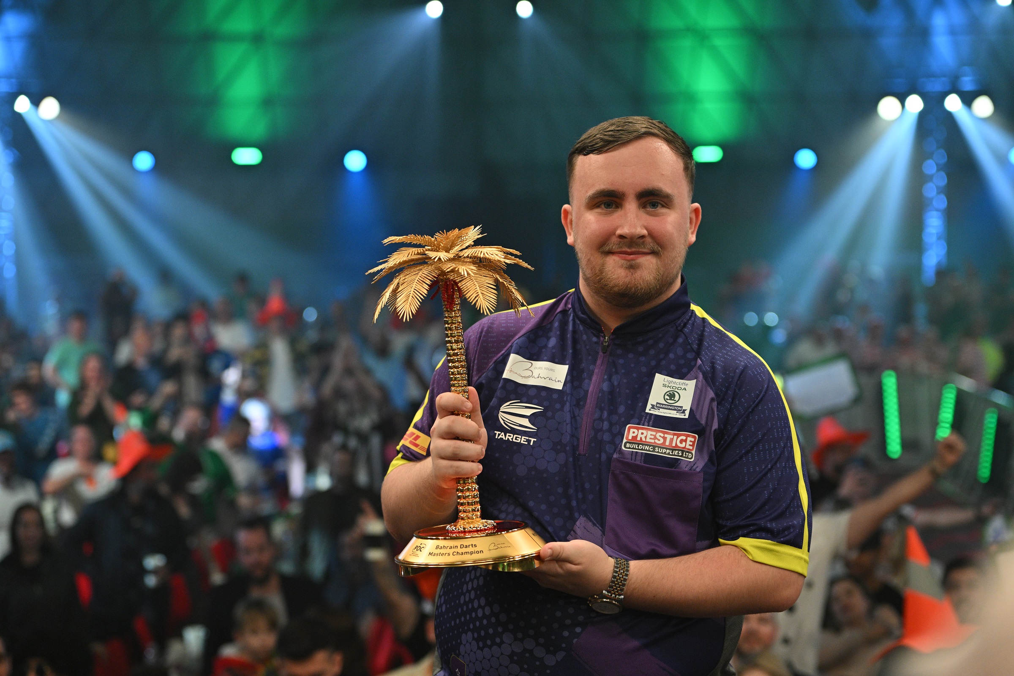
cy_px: 338
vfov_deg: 19.5
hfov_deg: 28.8
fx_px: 1972
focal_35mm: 70
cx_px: 507
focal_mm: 70
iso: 1600
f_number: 4
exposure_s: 1/500
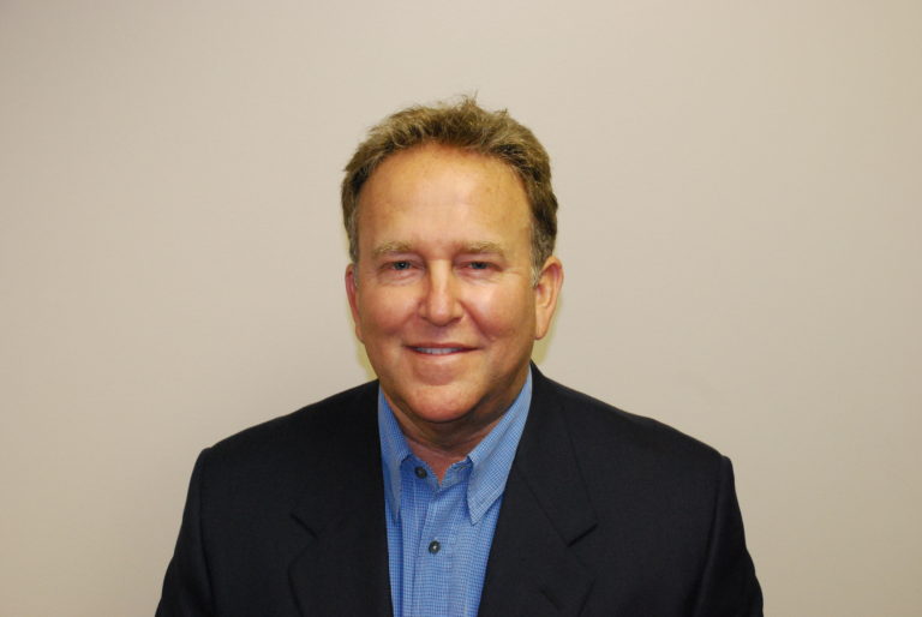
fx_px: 1538
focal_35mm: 60
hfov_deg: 33.4
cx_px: 461
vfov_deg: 22.7
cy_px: 308
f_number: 5.6
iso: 1600
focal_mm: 40
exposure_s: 1/60
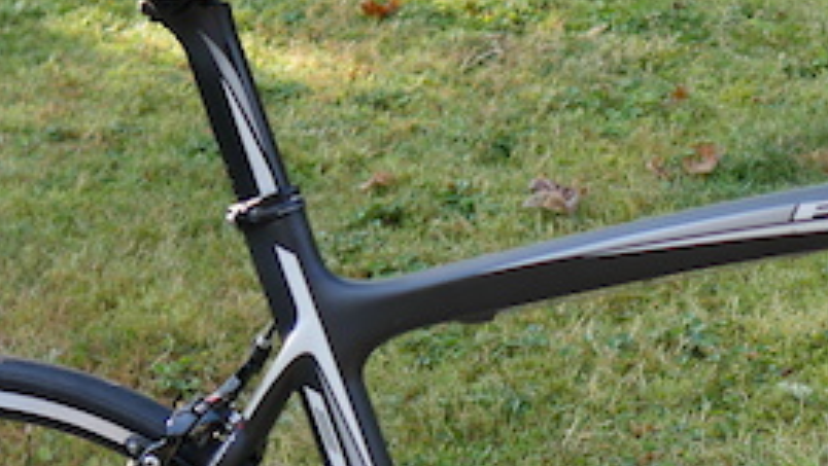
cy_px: 565
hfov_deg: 11.0
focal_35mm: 195
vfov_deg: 6.2
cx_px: 794
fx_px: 4283
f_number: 3.2
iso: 200
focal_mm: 30
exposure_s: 1/125
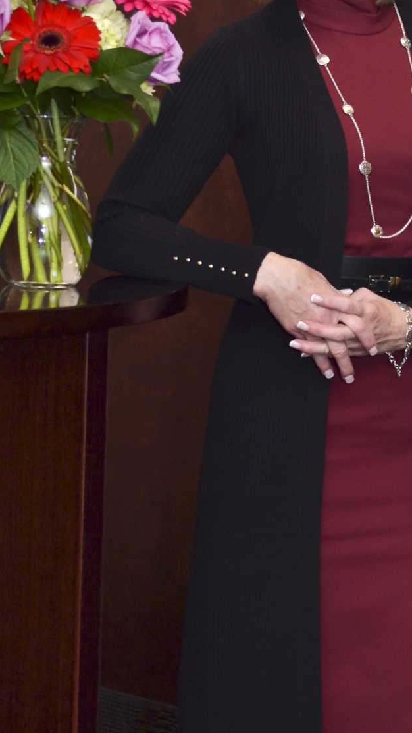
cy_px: 290
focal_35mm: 159
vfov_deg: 13.5
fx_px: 3088
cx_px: 320
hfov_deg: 7.6
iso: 200
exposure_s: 1/80
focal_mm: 55
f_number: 4.5
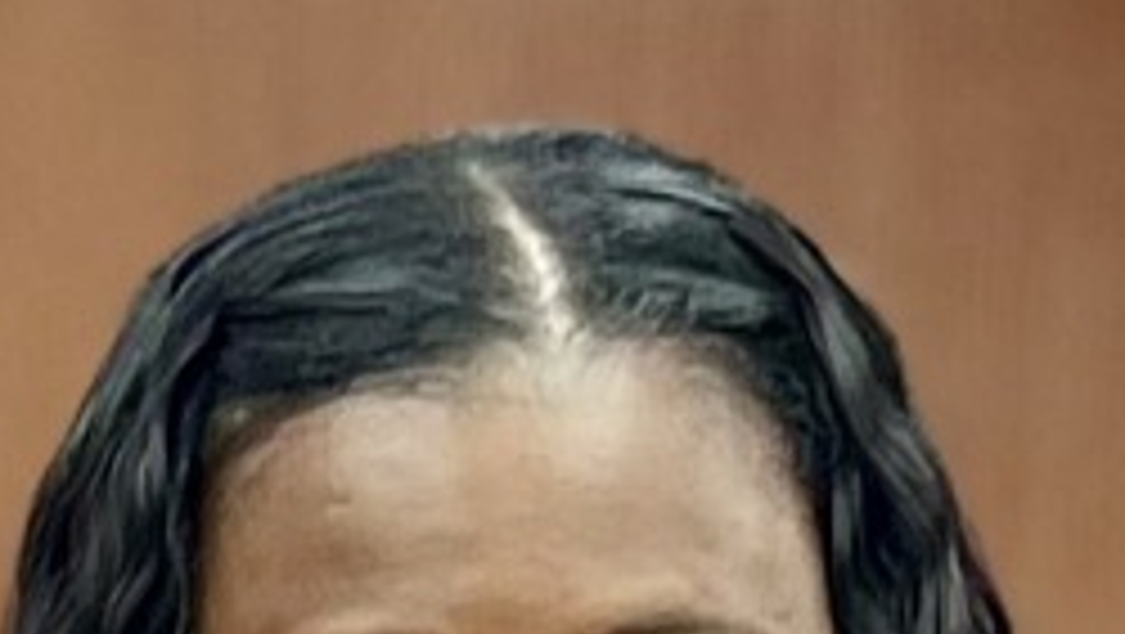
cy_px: 1329
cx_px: -1296
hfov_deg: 11.2
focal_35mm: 170
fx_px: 5074
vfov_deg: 6.9
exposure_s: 1/60
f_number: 1.5
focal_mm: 5.7
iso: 200
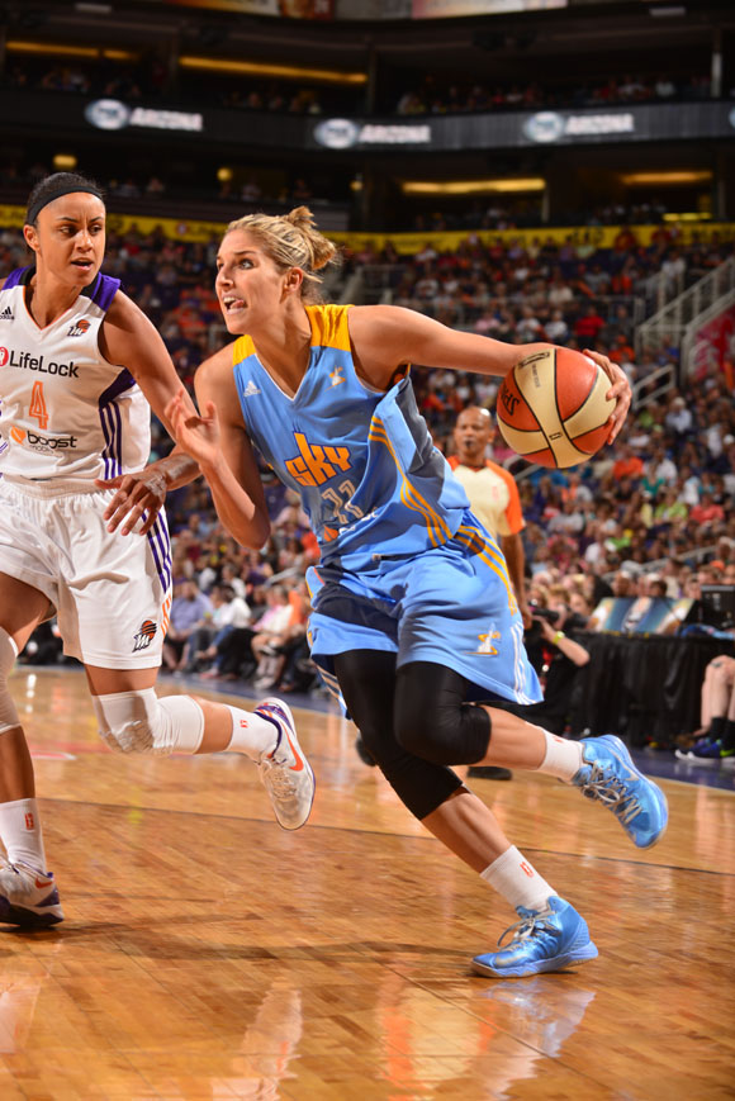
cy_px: 550
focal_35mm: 82
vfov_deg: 24.8
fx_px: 2509
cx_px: 368
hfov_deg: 16.7
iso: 200
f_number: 4.5
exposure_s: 1/250
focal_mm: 82
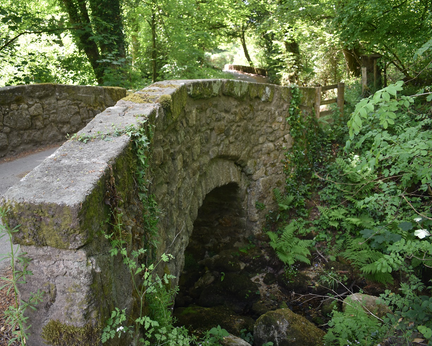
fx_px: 396
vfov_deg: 47.1
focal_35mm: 31
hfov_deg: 57.1
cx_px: 197
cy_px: 171
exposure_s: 1/50
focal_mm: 18
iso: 100
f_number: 3.5
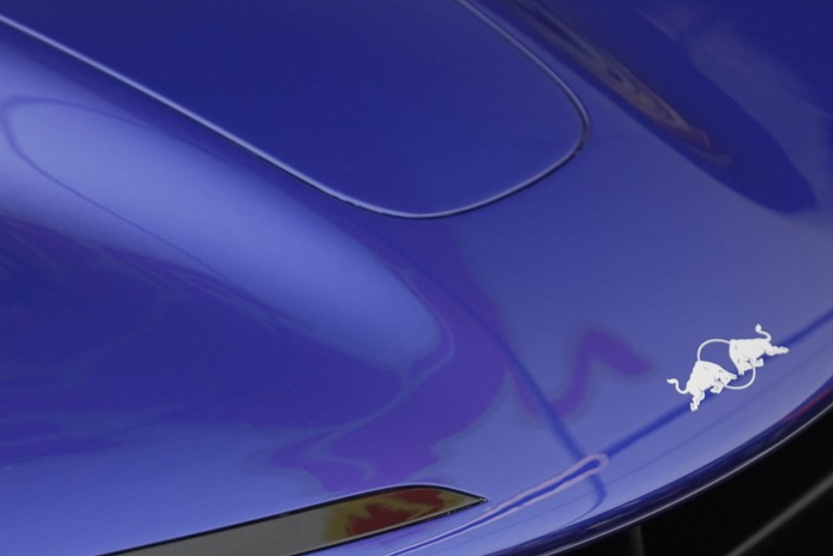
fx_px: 2986
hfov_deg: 15.9
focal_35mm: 129
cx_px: 543
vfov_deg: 10.6
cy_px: 390
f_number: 2.8
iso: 2500
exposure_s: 1/50
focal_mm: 70
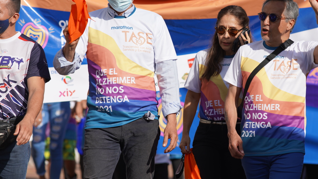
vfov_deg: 4.2
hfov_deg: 7.4
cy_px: 82
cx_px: 201
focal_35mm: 290
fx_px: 2445
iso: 100
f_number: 4.5
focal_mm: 200
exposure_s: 1/1000
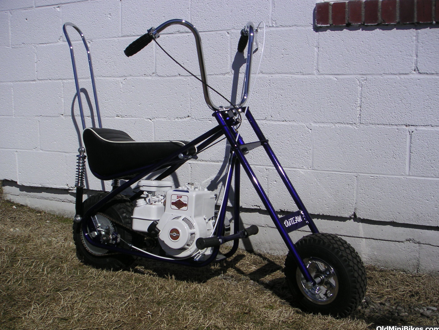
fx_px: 495
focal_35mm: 39
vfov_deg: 36.8
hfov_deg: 47.9
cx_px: 216
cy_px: 163
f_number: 6.7
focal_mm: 6
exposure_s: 1/500
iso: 50
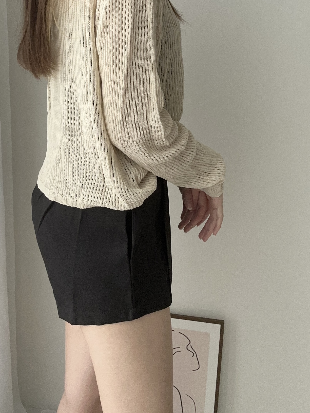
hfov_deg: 33.5
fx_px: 513
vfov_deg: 43.1
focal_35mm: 43
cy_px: 131
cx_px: 118
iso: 80
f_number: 1.9
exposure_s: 1/88
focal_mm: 2.69
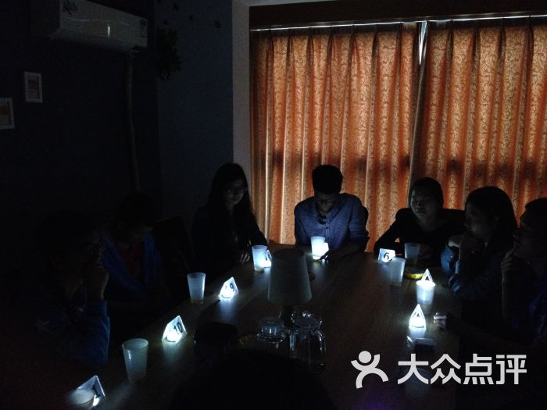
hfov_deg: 52.6
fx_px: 553
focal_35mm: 35
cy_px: 205
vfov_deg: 40.7
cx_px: 274
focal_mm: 4.28
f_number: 2.4
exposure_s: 1/17
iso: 800
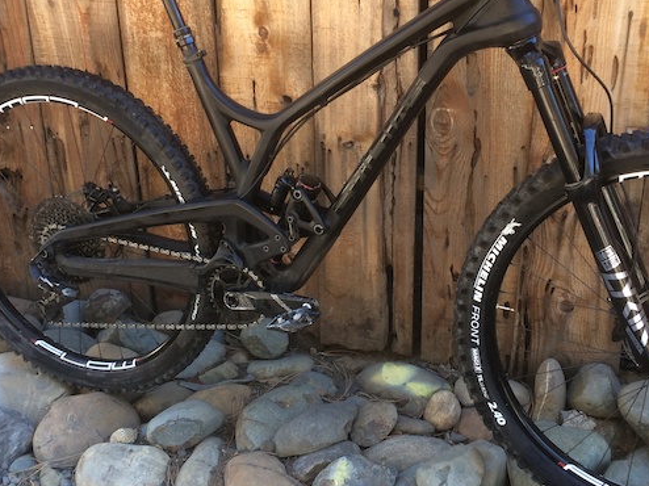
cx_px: 352
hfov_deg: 40.4
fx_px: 881
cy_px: 198
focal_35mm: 47
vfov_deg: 30.8
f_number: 2.2
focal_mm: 4.15
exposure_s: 1/60
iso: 50
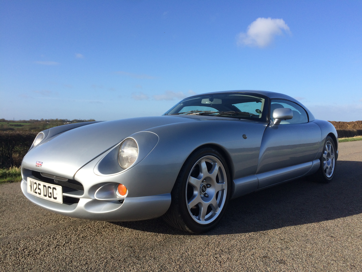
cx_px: 181
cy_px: 136
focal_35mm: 29
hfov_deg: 61.7
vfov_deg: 48.2
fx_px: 303
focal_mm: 4.15
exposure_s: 1/1520
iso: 32
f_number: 2.2
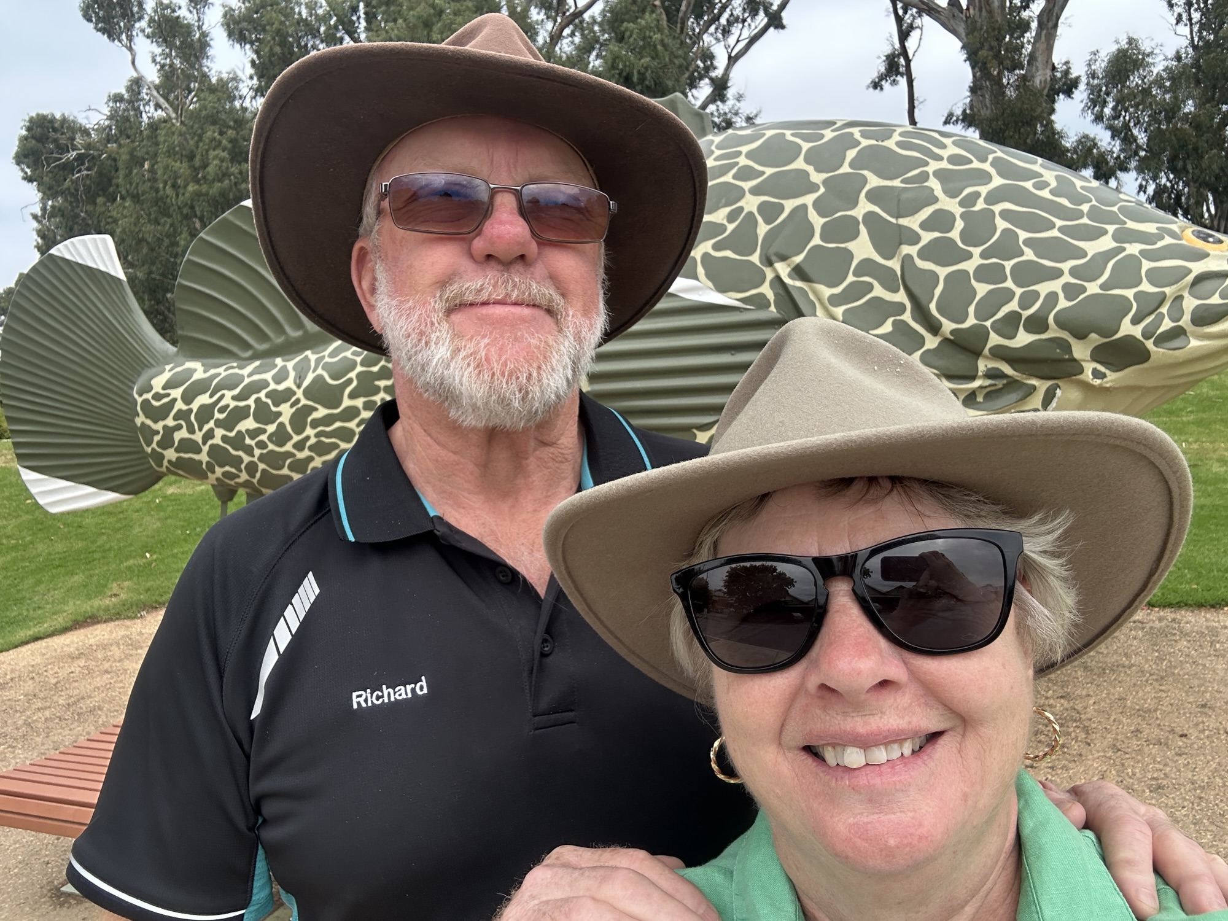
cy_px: 460
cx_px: 614
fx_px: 816
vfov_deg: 58.9
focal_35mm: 23
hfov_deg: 73.9
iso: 25
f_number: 1.9
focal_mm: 2.69
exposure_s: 1/575
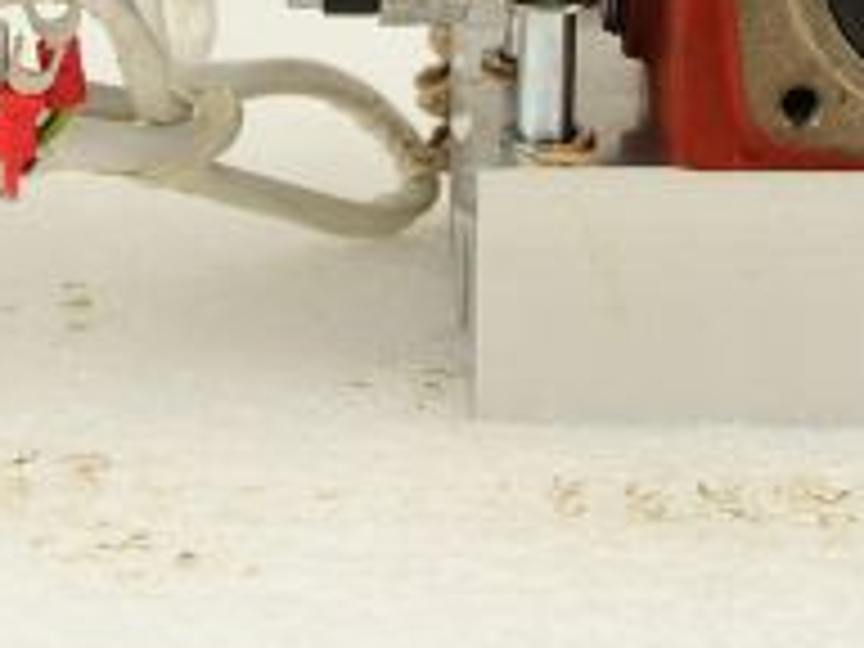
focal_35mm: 285
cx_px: 464
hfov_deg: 7.0
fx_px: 7113
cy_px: -128
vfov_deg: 5.2
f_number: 8
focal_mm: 95
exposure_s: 1/100
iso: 800
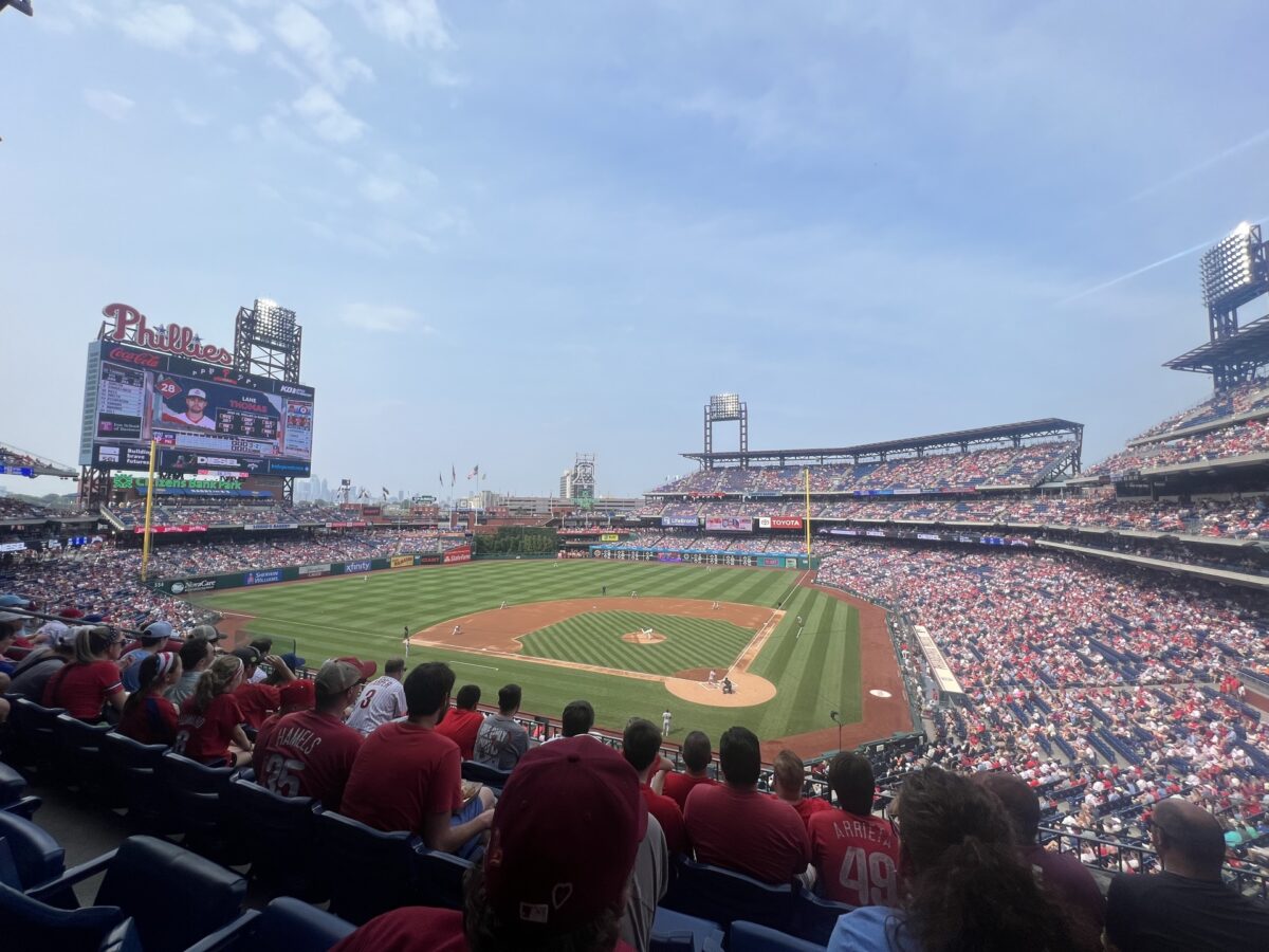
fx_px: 477
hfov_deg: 106.2
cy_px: 476
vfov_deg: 89.9
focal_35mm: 13
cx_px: 634
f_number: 1.8
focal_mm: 1.57
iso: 32
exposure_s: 1/2137
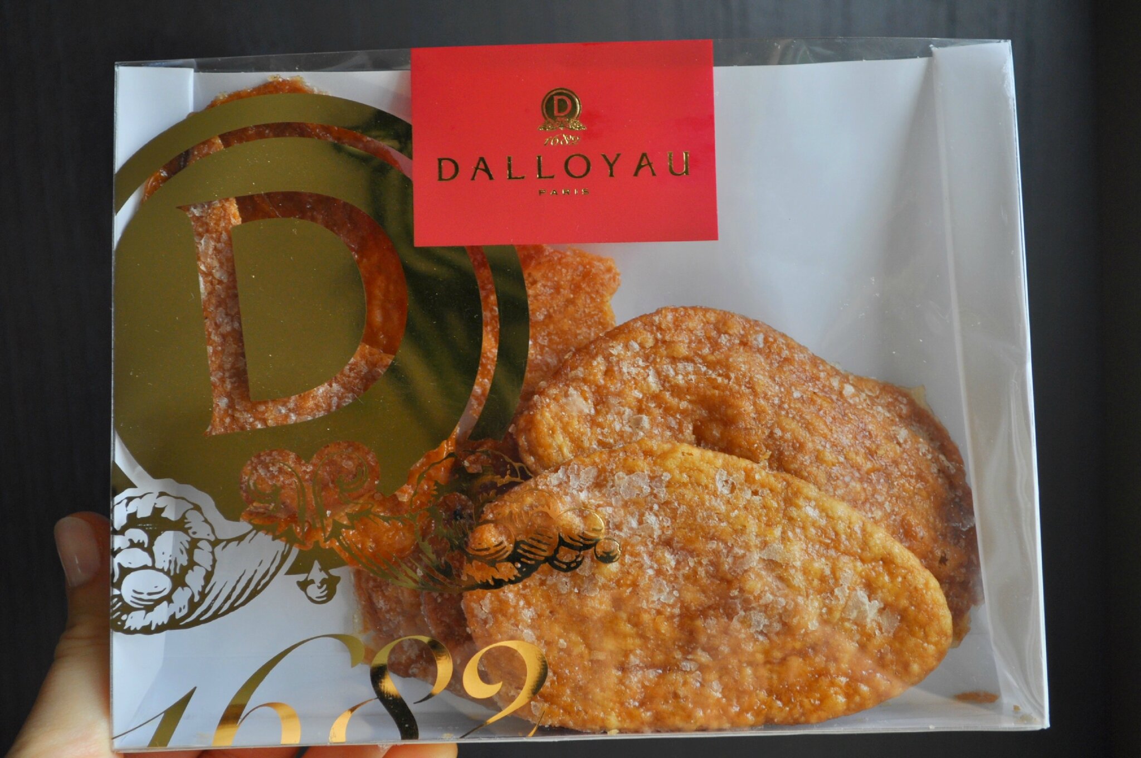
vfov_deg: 22.6
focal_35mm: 60
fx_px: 1899
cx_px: 570
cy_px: 379
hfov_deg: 33.4
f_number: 5.3
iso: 400
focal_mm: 40
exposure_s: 1/125
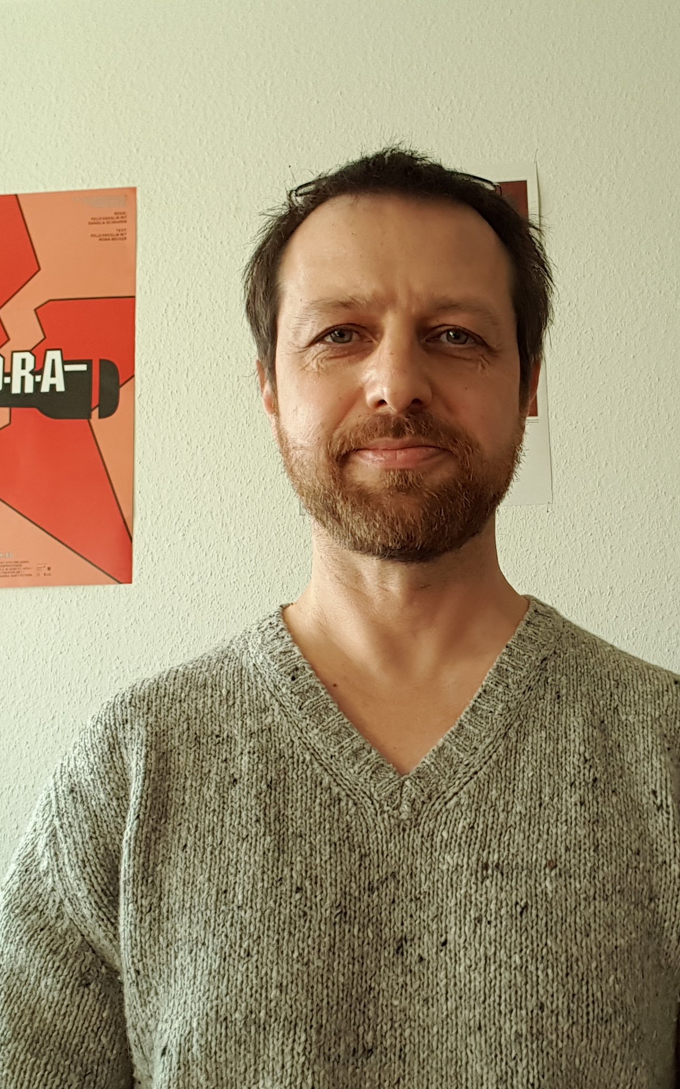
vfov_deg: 62.9
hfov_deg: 41.3
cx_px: 449
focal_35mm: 30
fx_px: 889
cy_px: 545
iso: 64
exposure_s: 1/50
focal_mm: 2.1
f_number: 1.7
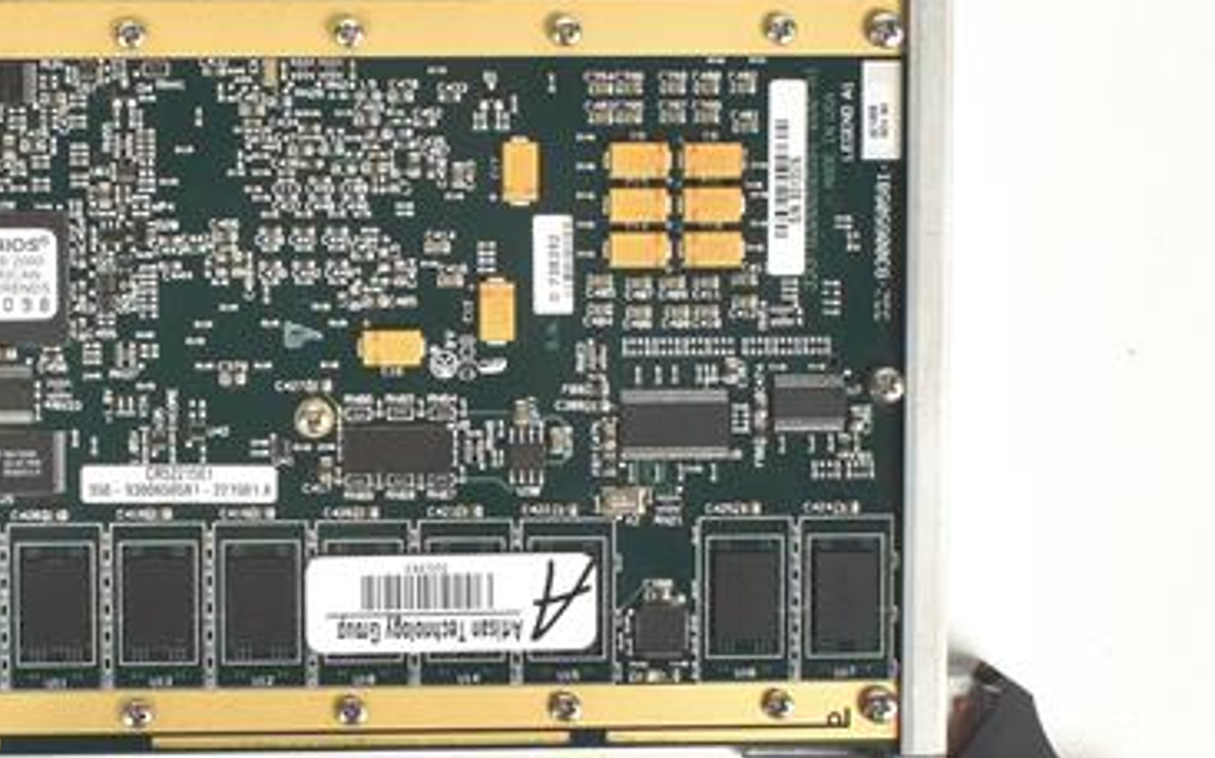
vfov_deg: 28.6
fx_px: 1489
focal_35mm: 45
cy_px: 367
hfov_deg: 43.8
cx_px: 411
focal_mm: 18
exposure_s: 1/200
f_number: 13
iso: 200
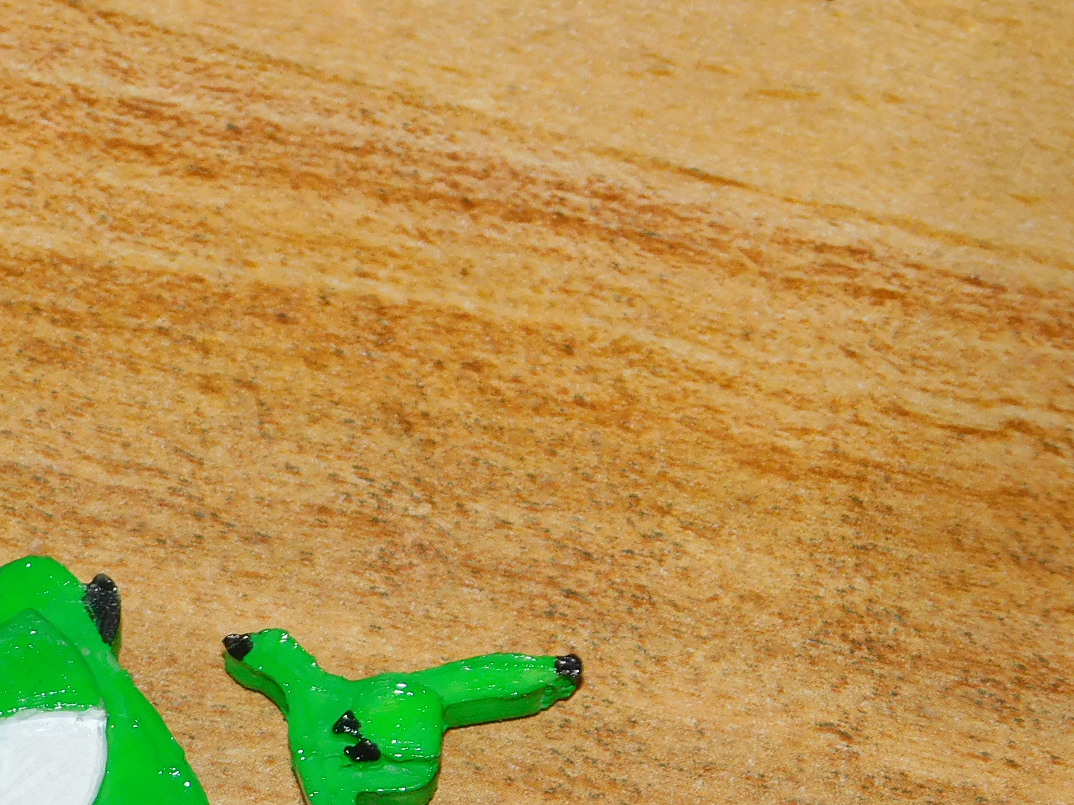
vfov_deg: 5.7
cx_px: 56
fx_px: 8068
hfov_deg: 7.6
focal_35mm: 260
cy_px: 883
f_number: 4.8
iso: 200
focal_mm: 20.3
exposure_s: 1/60
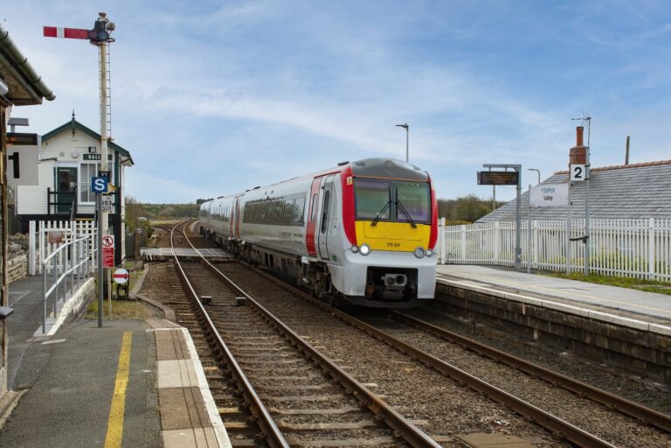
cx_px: 336
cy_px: 224
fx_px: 755
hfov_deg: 47.9
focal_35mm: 40
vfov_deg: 33.0
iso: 400
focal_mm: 27
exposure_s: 1/640
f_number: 13
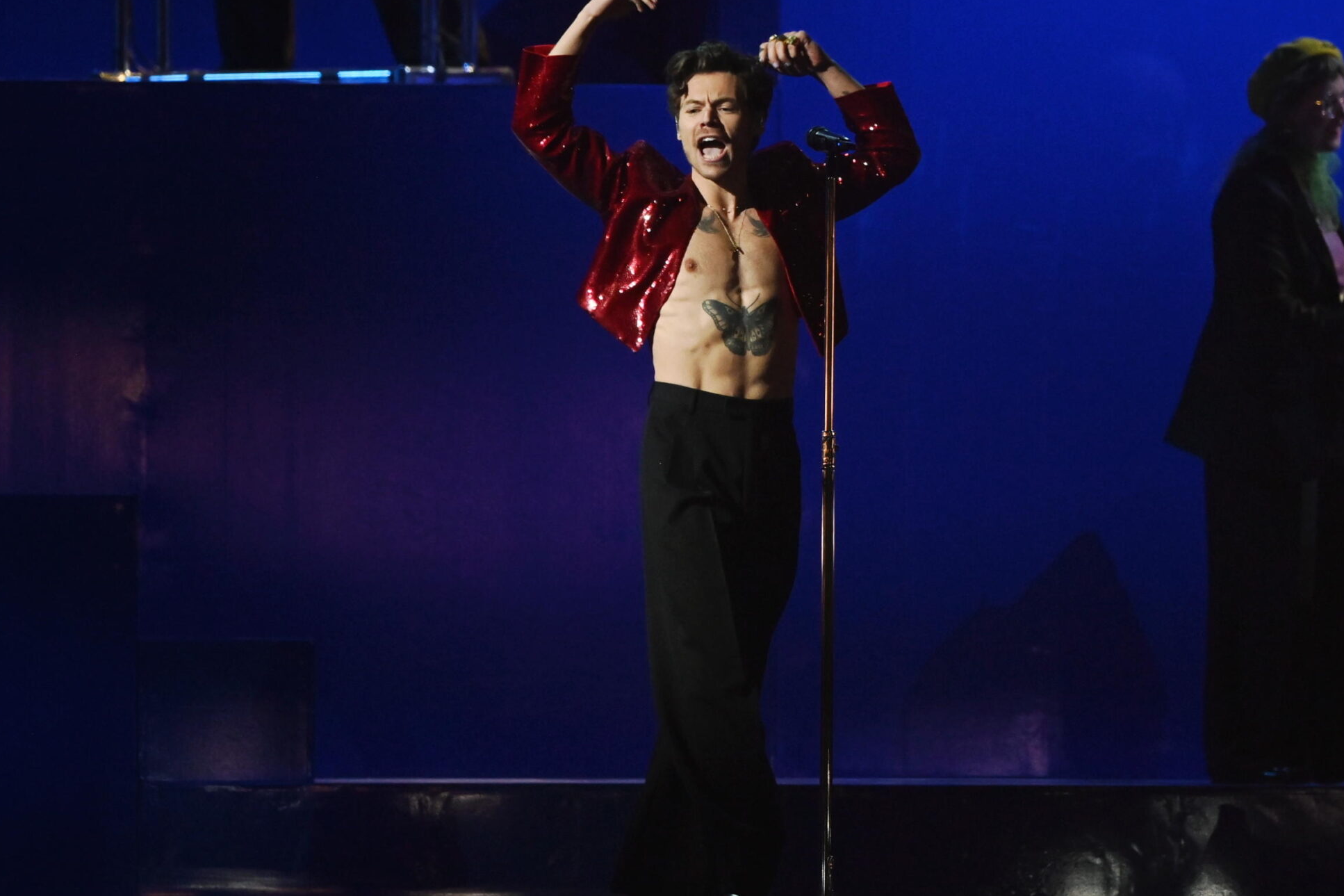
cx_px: 769
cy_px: 440
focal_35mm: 662
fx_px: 24711
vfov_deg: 2.1
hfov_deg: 3.1
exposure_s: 1/800
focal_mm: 500
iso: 6400
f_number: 4
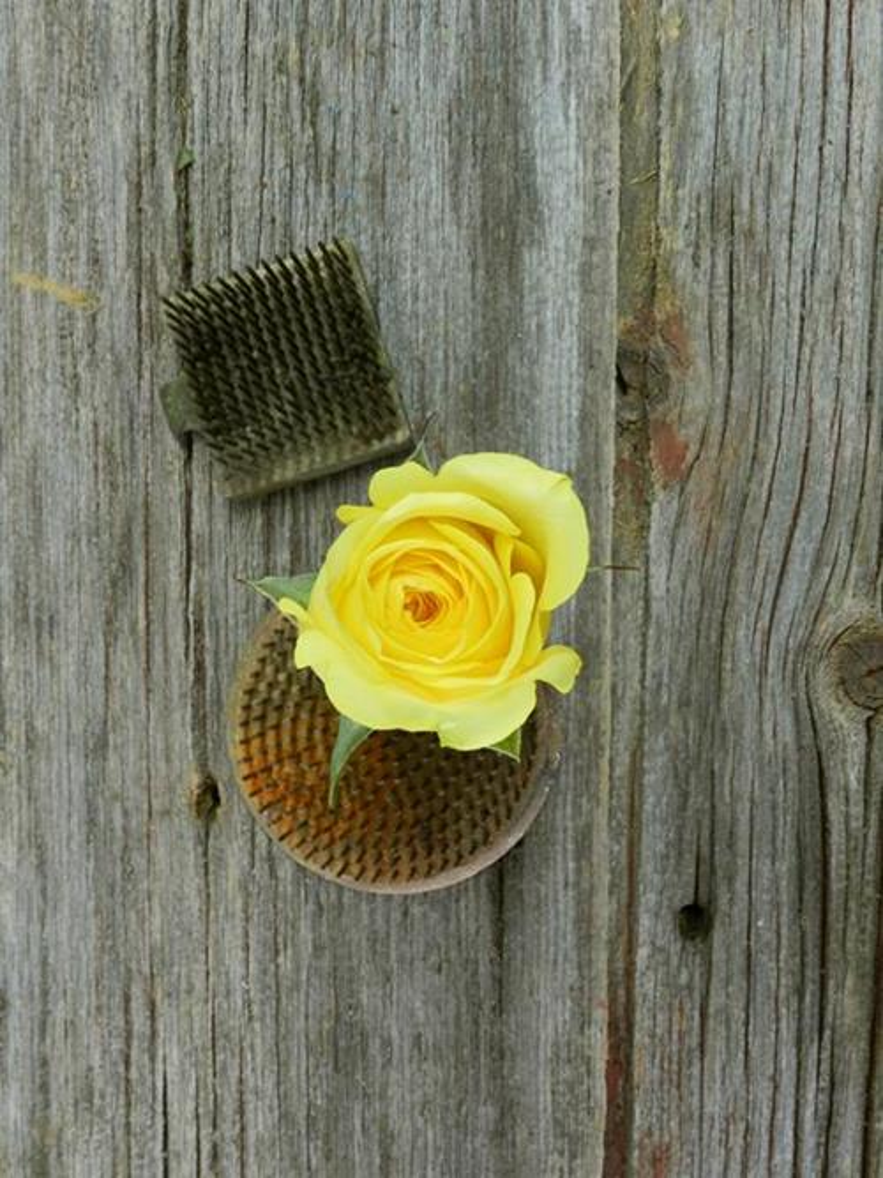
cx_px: 442
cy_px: 589
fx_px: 1293
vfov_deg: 49.0
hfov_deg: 37.7
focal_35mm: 38
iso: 400
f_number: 4
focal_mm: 6.7
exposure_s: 1/20
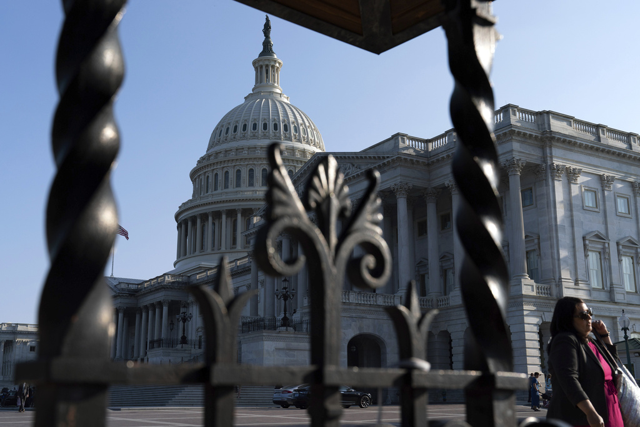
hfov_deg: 44.5
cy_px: 214
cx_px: 320
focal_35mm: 44
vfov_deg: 30.5
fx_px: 782
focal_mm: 44
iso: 100
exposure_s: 1/1000
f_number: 6.3
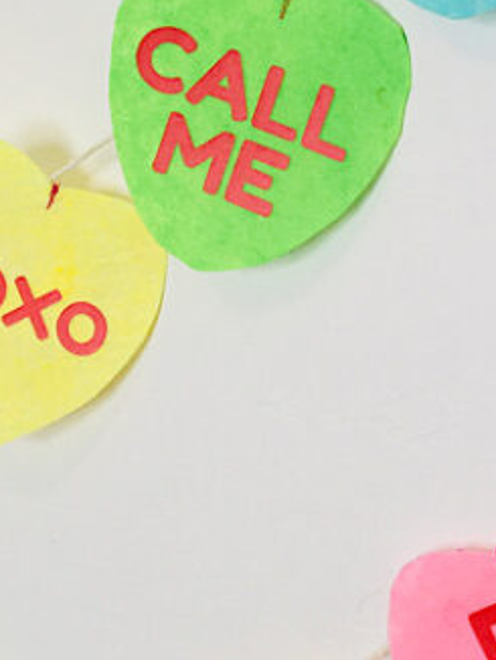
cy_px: 93
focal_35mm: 91
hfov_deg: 16.3
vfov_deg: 21.2
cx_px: 257
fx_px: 1736
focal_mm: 4.15
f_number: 2.2
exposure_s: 1/120
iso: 40
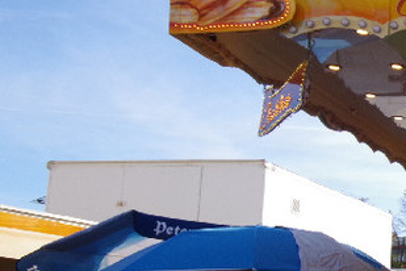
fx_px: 789
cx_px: 694
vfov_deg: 19.2
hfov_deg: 21.3
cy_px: 229
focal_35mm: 70
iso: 800
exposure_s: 1/500
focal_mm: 12
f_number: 9
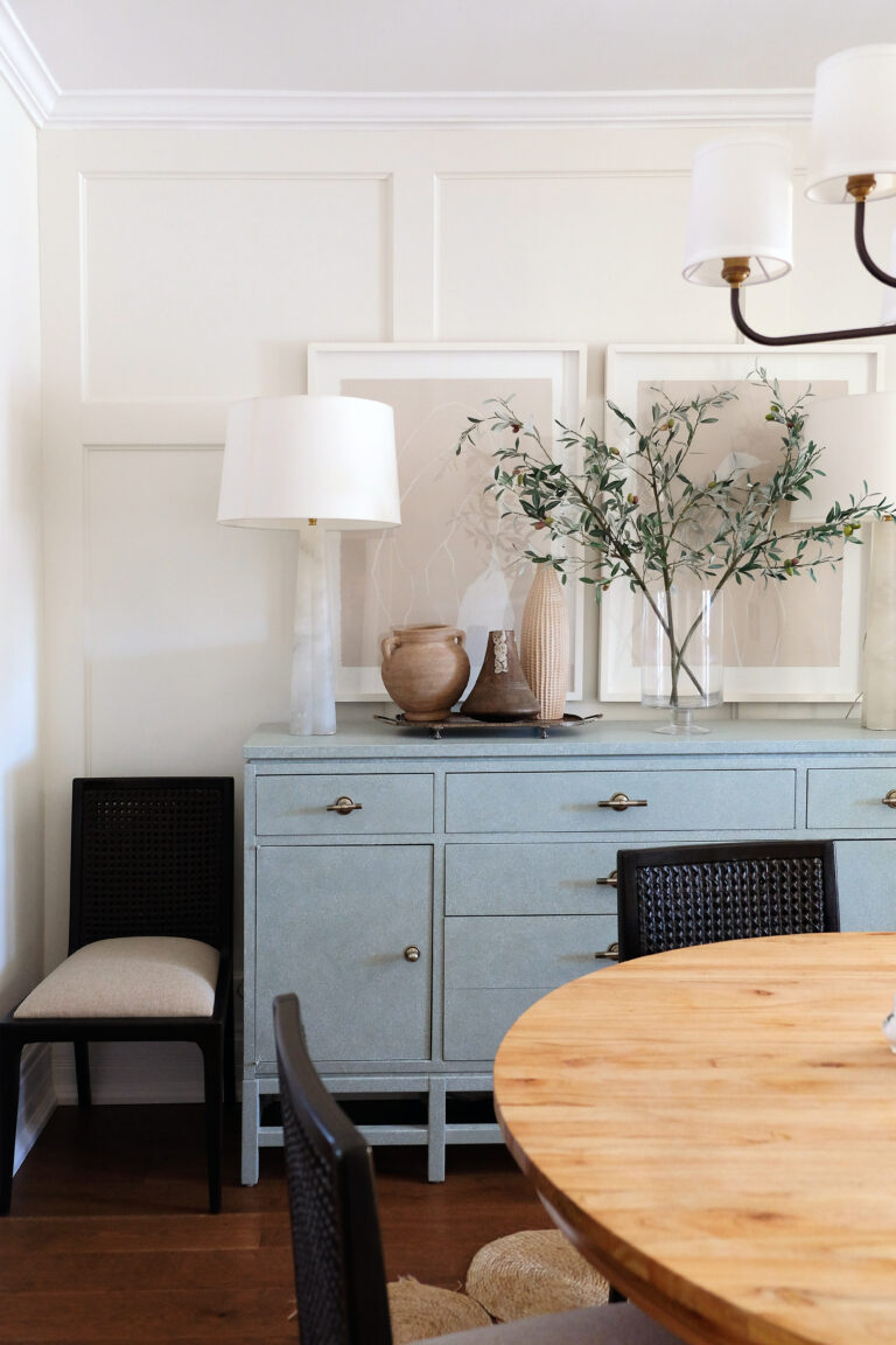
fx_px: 1157
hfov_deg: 42.3
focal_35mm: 31
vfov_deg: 60.3
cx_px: 448
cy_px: 672
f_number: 3.2
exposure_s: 1/60
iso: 1600
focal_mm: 20.5
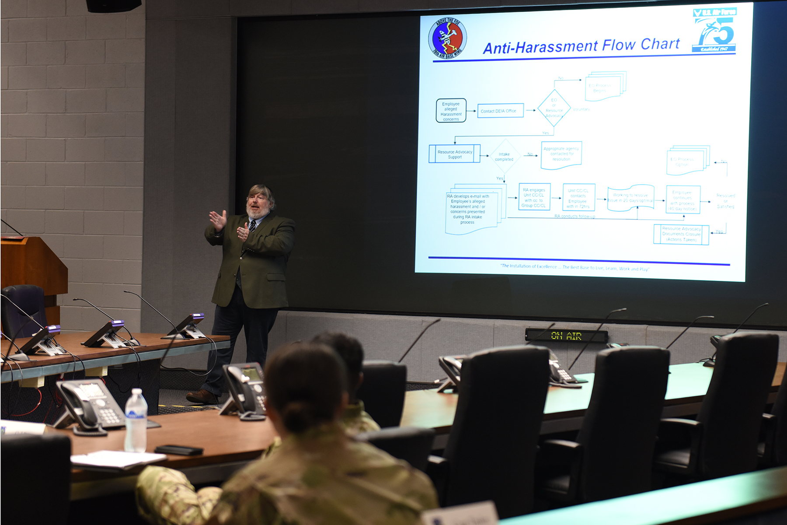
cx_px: 394
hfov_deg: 28.8
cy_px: 262
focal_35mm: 70
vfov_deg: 19.5
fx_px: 1530
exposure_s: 1/100
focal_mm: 70
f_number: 3.2
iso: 1250
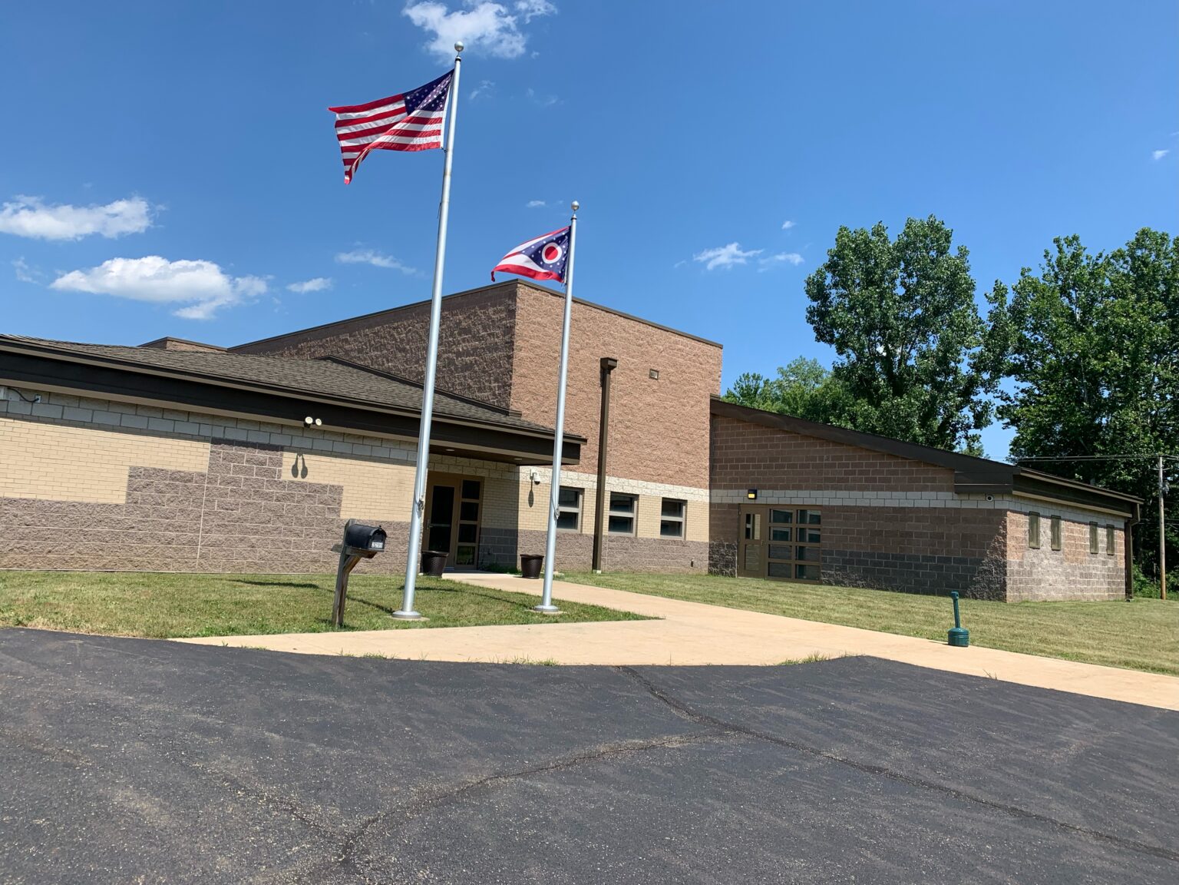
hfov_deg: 67.3
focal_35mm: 26
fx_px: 886
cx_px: 590
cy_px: 442
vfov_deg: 53.1
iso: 25
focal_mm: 4.25
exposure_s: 1/2075
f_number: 1.8
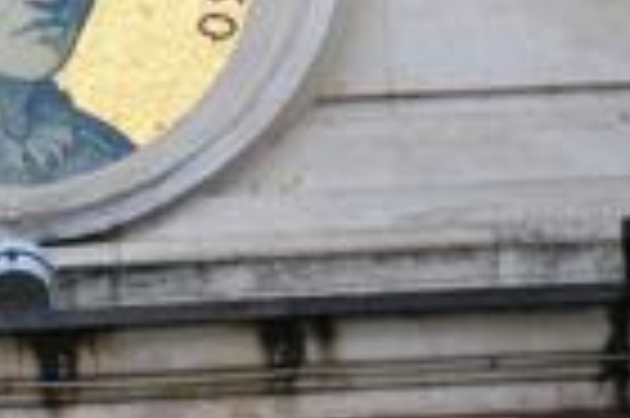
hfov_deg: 2.5
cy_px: -45
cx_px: -14
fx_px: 14368
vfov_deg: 1.7
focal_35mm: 822
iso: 1600
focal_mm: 200
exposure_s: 1/800
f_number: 6.3
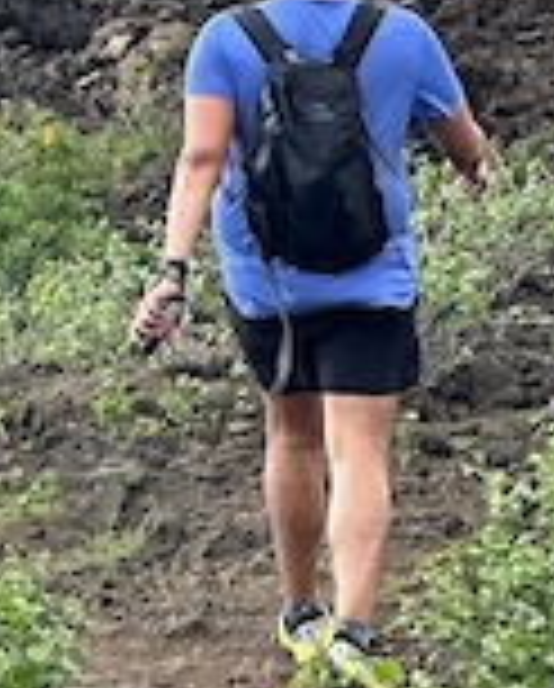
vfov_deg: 4.9
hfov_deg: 3.9
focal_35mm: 392
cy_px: -103
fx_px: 8010
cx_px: -405
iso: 32
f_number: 2.8
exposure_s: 1/339
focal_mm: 9
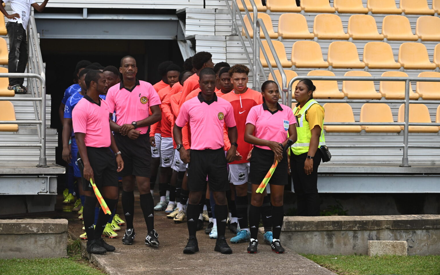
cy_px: 131
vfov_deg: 10.2
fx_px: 1535
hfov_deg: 16.3
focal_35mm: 128
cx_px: 219
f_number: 8
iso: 640
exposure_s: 1/800
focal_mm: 125
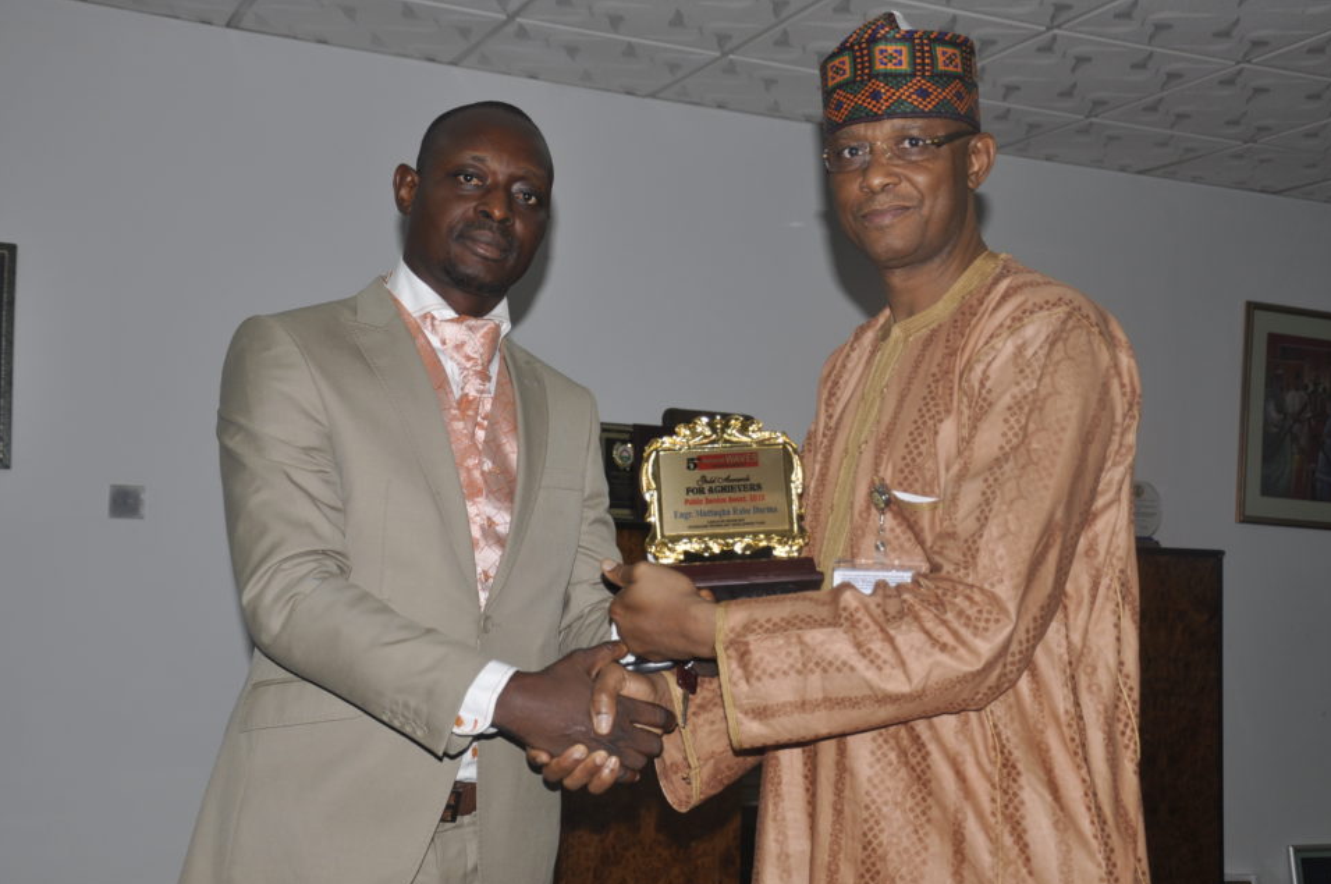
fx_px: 1662
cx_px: 678
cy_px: 472
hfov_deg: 43.6
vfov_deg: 29.8
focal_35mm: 45
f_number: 4
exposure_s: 1/60
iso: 200
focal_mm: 28
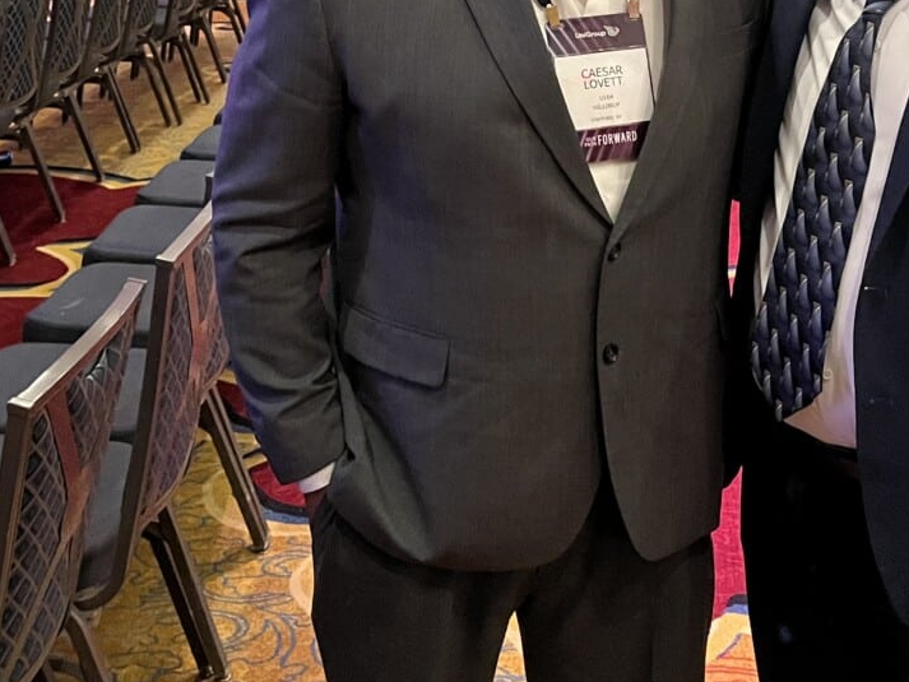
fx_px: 1471
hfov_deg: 33.7
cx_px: 671
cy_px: -6
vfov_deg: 24.8
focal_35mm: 56
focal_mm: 5.1
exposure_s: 1/30
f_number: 1.6
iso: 800
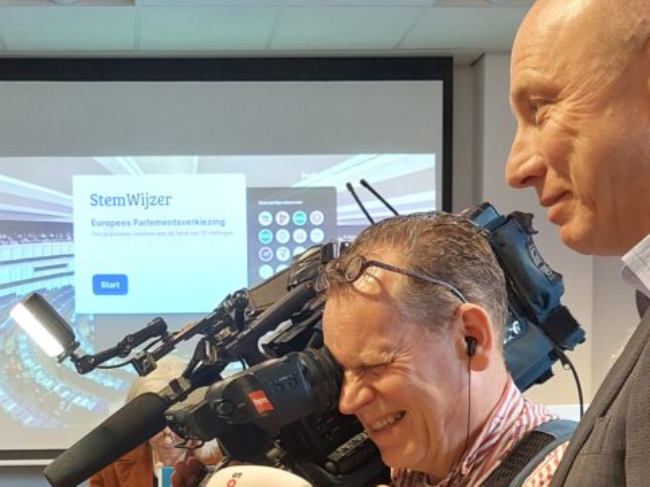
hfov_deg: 30.8
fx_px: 1164
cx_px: 188
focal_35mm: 62
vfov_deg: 22.5
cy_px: 515
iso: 320
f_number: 1.8
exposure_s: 1/50
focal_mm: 5.23
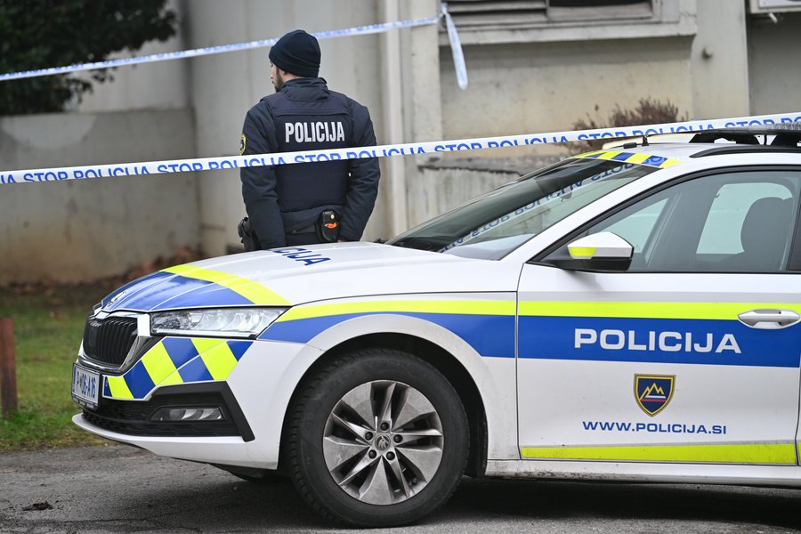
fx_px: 3560
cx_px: 400
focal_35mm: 160
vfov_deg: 8.6
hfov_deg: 12.8
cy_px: 267
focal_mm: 160
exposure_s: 1/1000
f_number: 2.8
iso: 640
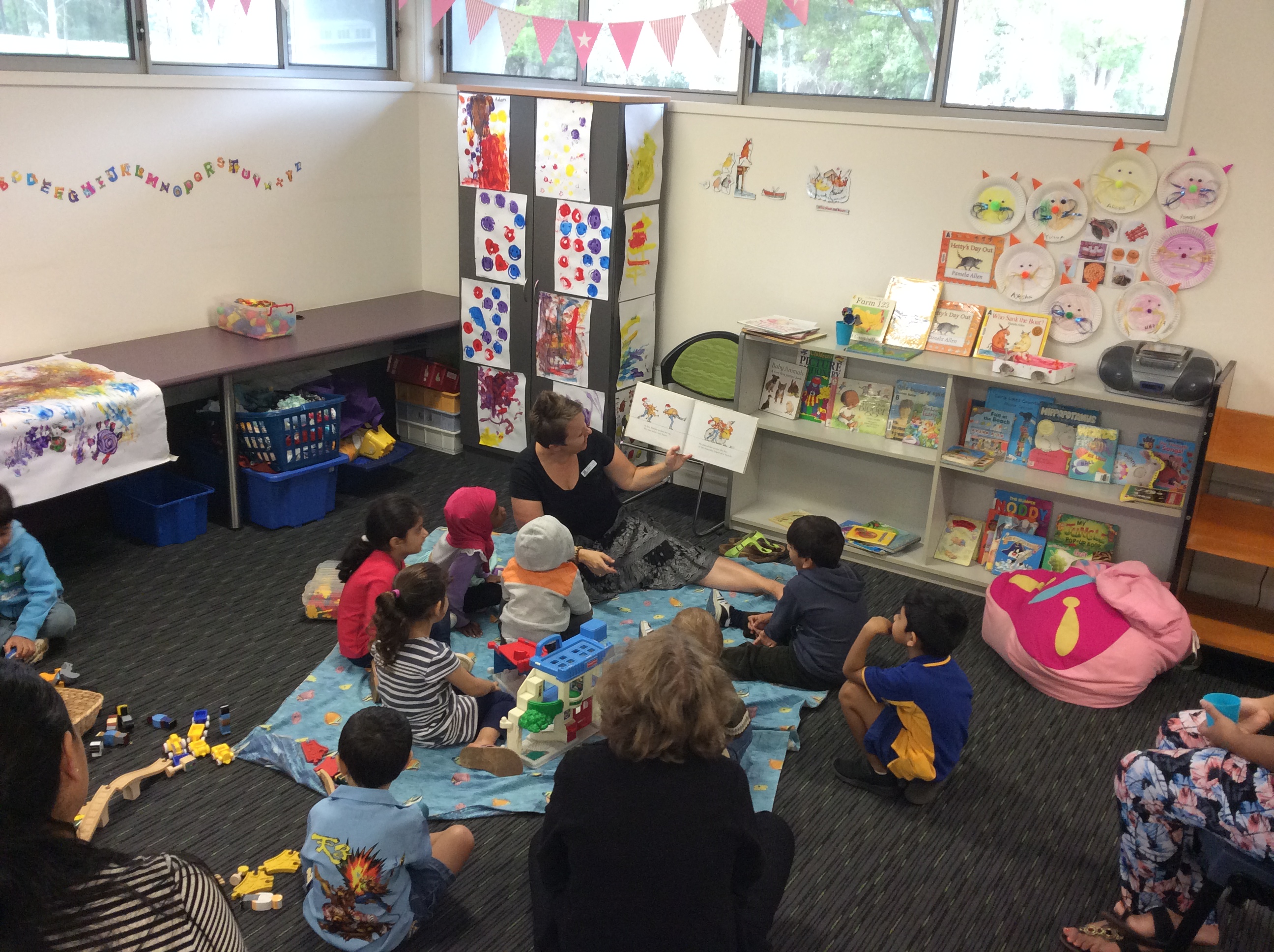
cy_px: 476
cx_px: 637
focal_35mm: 33
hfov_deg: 55.4
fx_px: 1213
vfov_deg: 42.8
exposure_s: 1/24
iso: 80
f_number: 2.4
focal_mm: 3.3
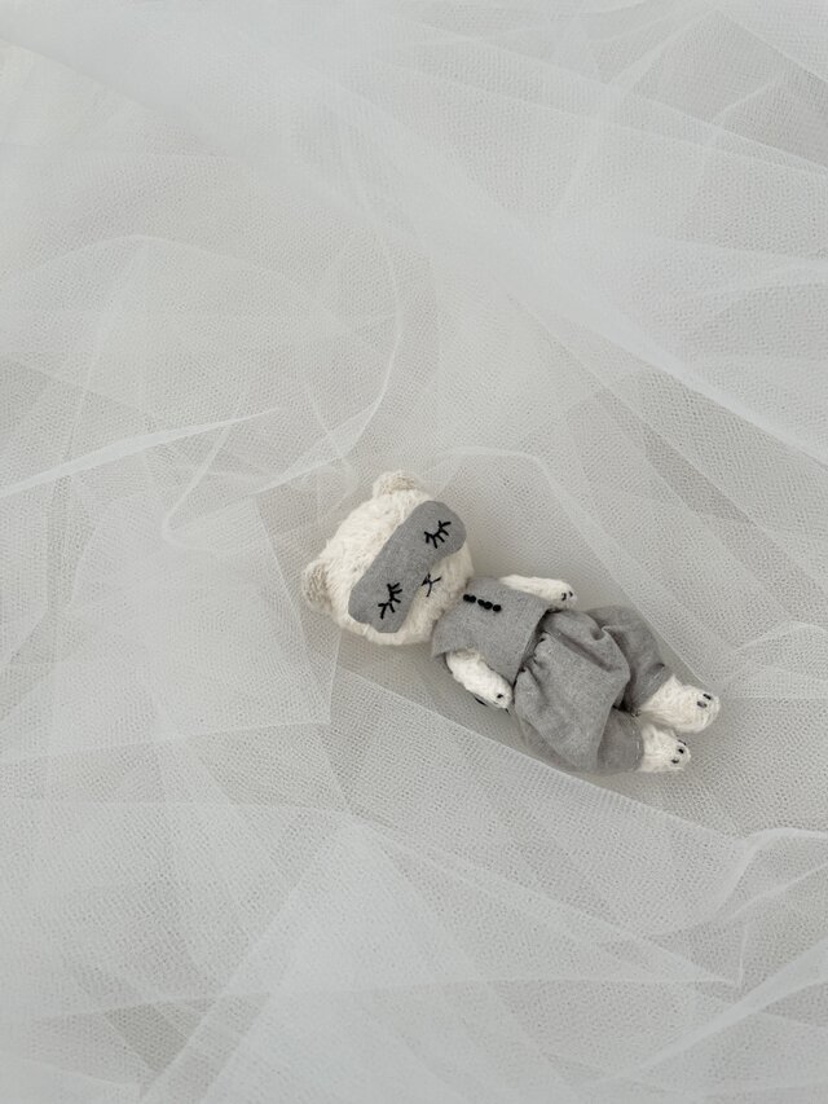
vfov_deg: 67.3
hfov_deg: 53.1
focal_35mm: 26
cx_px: 414
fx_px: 829
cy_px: 552
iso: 80
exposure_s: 1/121
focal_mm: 4.2
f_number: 1.6
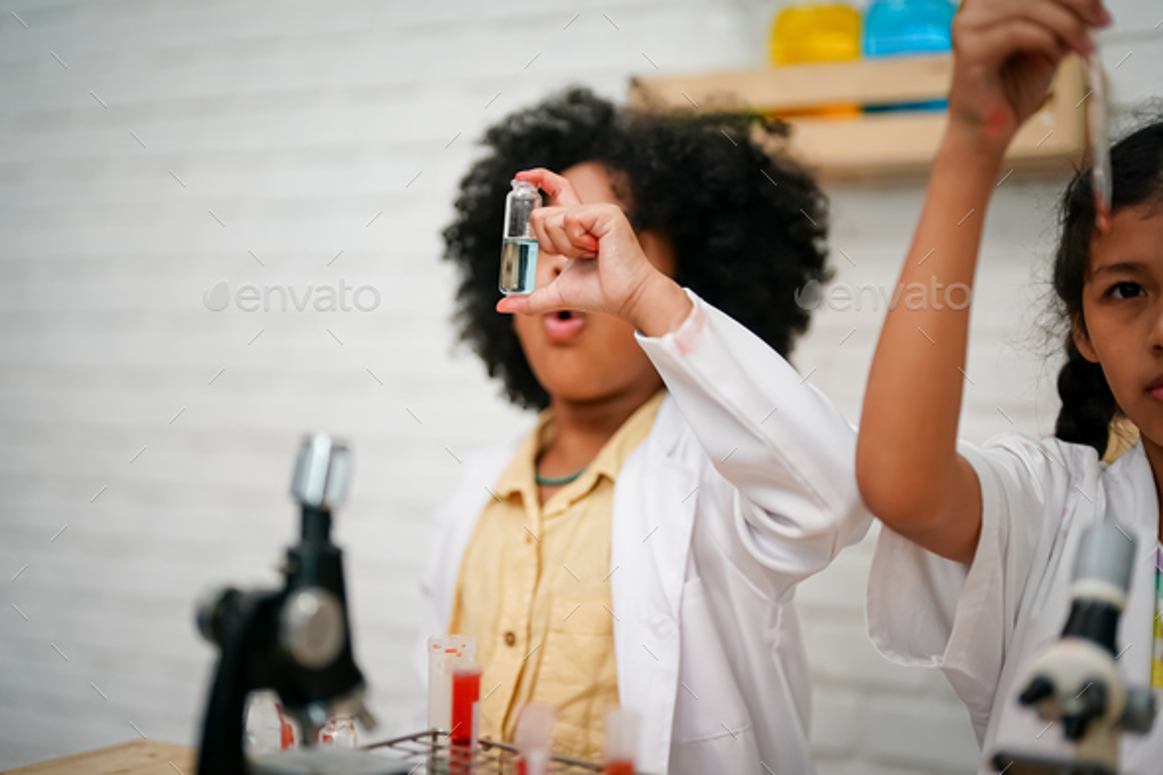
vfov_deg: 27.0
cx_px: 582
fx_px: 1615
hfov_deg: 39.6
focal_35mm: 50
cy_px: 388
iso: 200
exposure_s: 1/200
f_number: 1.3
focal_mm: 50
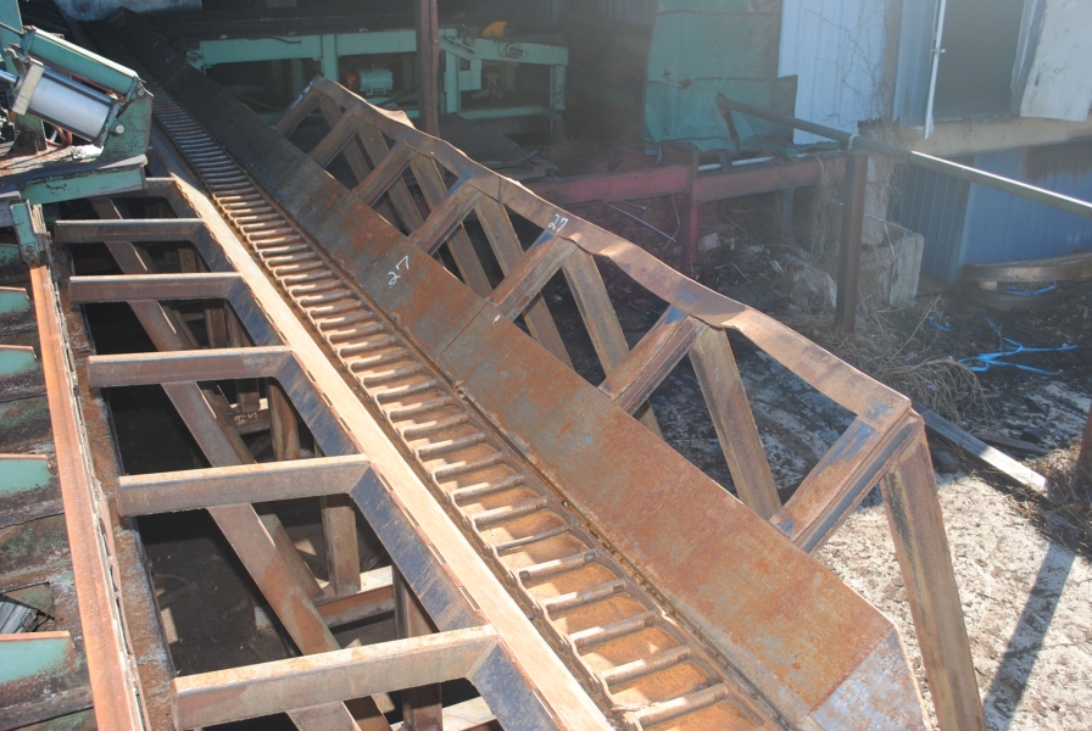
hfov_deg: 53.1
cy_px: 366
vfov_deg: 37.0
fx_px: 1093
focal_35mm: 36
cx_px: 546
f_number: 5.6
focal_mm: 24
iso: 100
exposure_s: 1/125
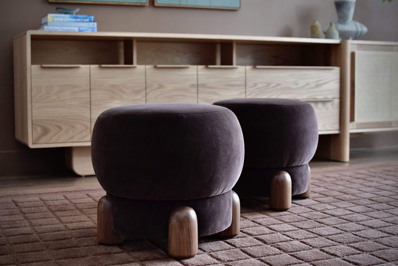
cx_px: 199
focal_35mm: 52
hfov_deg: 38.2
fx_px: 575
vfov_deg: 26.0
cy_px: 133
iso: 1000
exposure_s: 1/100
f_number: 4
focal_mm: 35
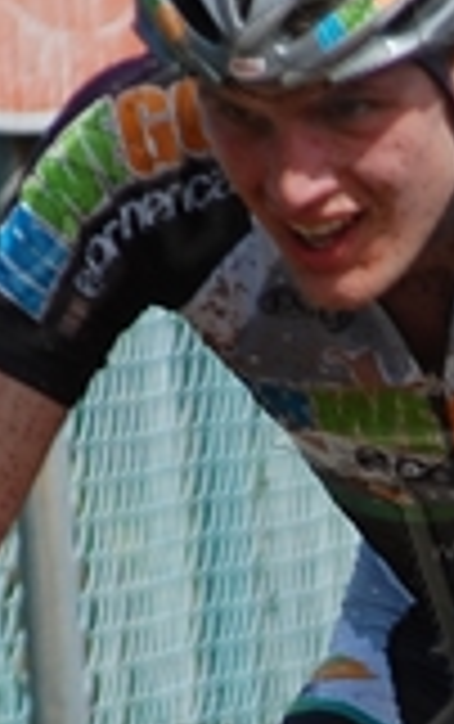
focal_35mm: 924
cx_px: 685
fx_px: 18243
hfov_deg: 1.4
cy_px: 931
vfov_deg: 2.3
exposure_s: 1/1000
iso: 200
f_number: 5
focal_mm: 122
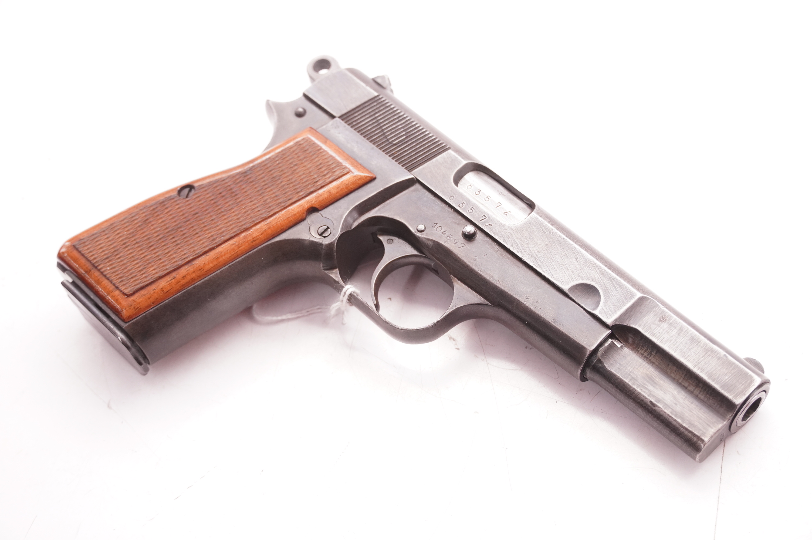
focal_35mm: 62
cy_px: 270
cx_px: 406
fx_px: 1386
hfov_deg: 32.7
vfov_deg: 22.0
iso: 1000
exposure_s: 1/125
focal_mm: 41
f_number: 5.6
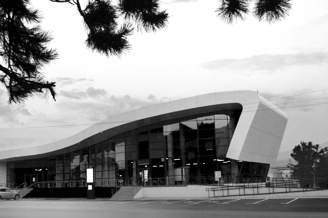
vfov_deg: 34.2
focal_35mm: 39
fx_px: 355
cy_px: 121
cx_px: 138
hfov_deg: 49.4
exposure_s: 1/80
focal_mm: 22
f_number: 4.5
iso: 400
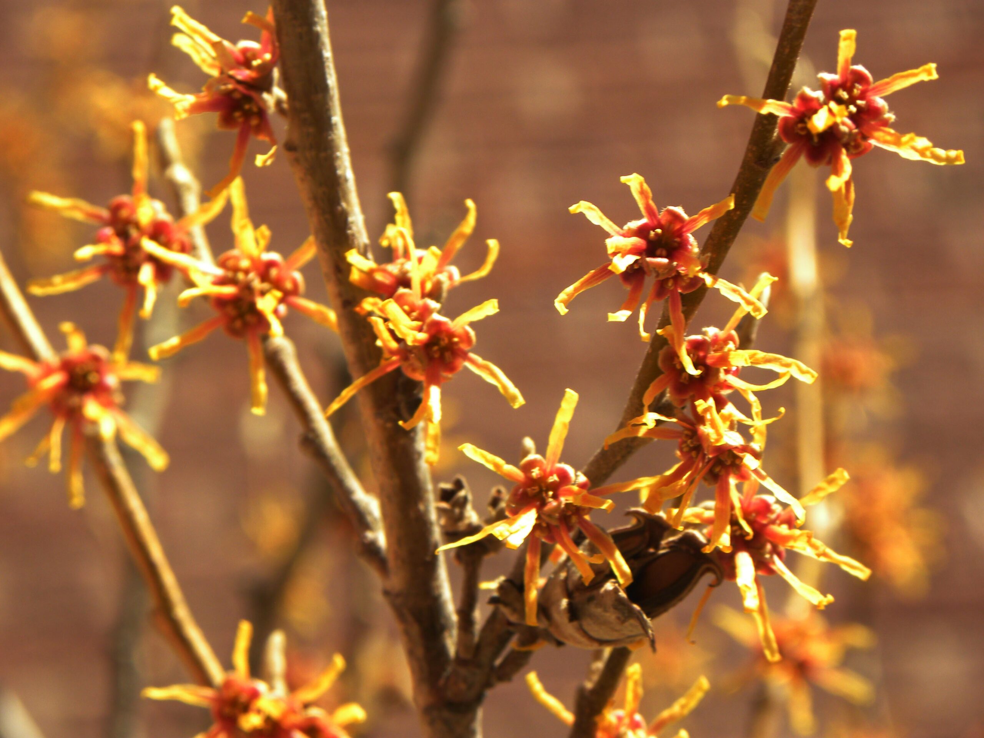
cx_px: 492
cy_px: 369
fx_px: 4093
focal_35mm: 144
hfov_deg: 13.7
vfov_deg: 10.3
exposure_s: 1/197
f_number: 4.5
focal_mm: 25.7
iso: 64
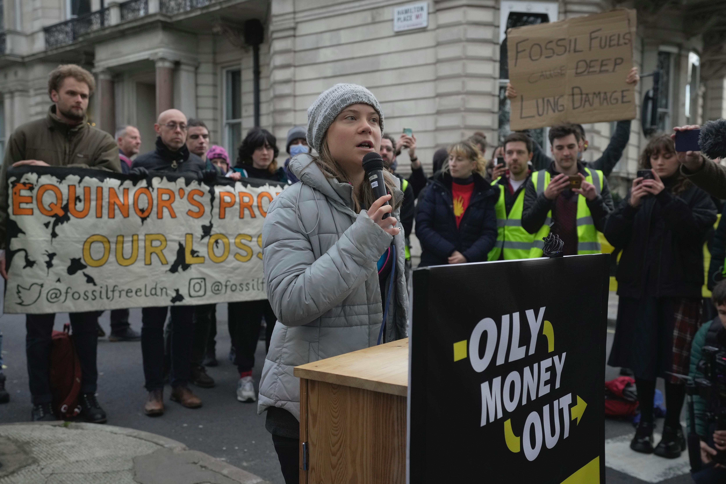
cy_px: 242
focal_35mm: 35
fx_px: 706
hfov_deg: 54.4
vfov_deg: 37.8
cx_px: 363
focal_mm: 35
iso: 1600
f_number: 4
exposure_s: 1/1000
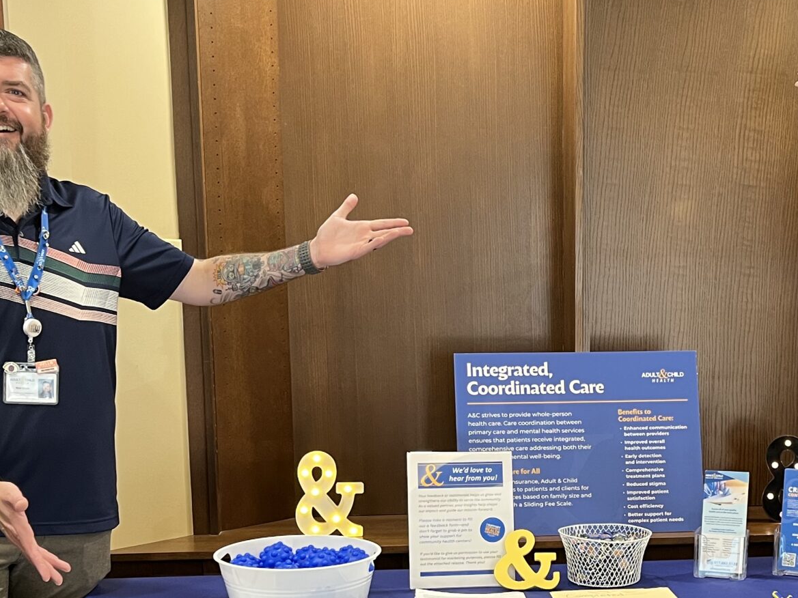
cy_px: 493
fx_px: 1314
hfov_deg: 33.3
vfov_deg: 25.2
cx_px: 568
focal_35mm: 57
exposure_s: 1/60
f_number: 1.6
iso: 160
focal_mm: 5.1
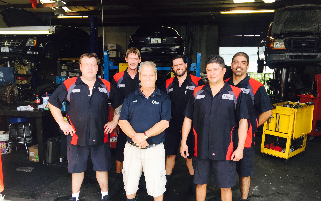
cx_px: 161
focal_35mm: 31
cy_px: 116
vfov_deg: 40.5
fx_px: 271
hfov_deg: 61.2
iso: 32
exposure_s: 1/189
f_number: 2.2
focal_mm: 4.15
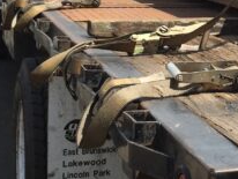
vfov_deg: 13.6
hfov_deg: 17.7
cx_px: 247
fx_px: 743
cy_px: 16
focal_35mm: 108
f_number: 2.2
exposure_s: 1/2083
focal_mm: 4.15
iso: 32
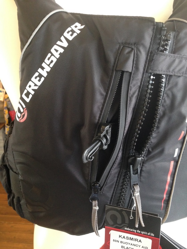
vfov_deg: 55.3
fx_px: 238
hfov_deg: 43.0
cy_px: 124
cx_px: 94
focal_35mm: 33
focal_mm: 4.12
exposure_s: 1/20
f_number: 2.4
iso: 200
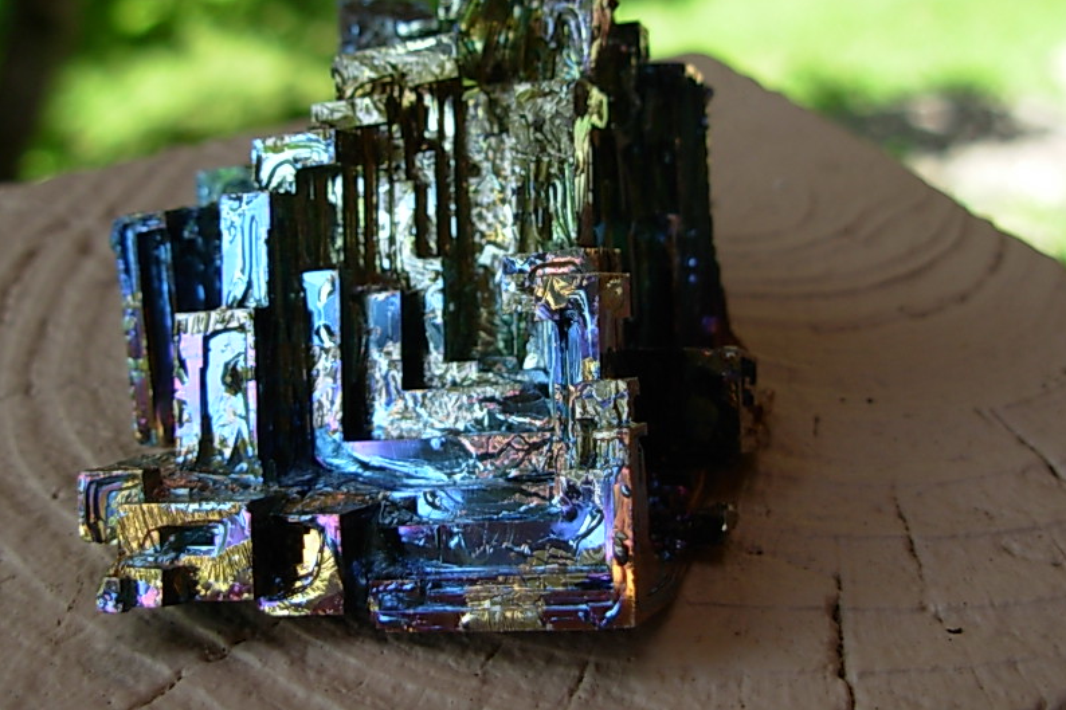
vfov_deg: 26.4
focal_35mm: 51
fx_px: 1510
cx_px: 514
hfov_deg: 38.9
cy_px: 303
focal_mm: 6.3
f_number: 2.9
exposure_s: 1/181
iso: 50
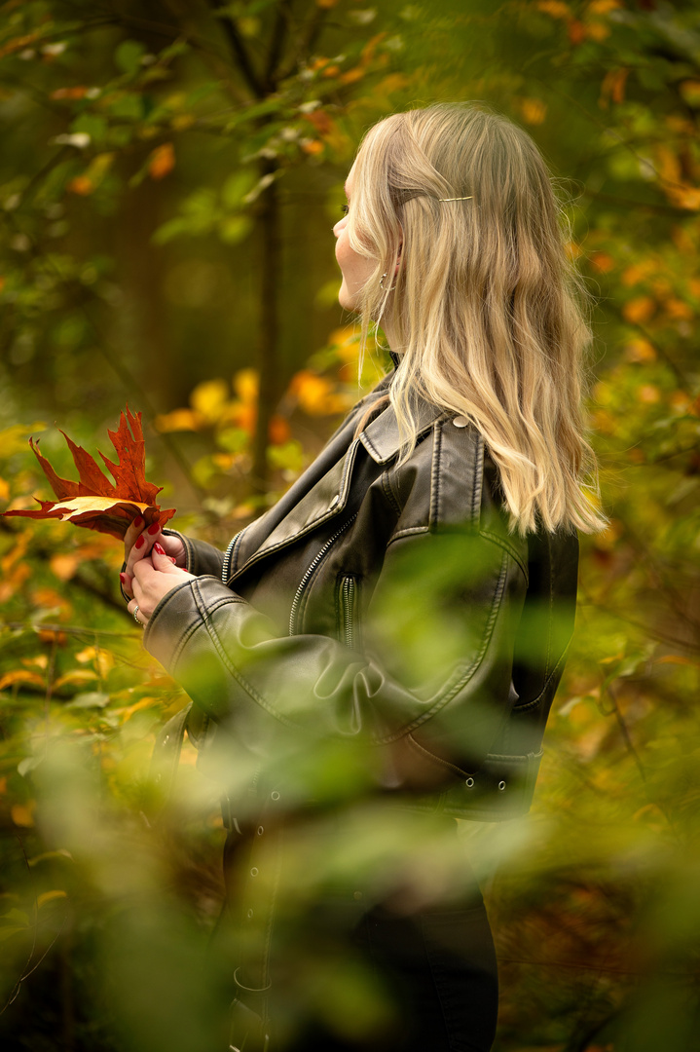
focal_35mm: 175
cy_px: 526
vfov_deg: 11.8
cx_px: 350
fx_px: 5109
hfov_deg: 7.8
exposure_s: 1/200
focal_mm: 175
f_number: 2.8
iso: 400
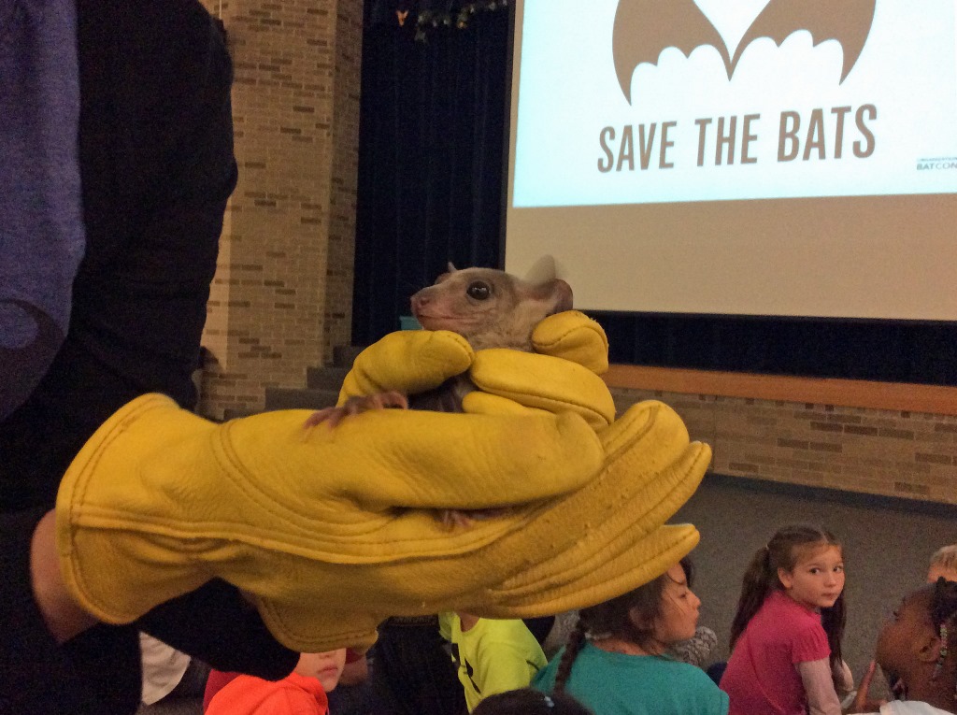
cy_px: 358
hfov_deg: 56.9
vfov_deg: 44.1
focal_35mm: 32
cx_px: 478
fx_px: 883
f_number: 2.4
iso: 320
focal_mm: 3.3
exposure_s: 1/17
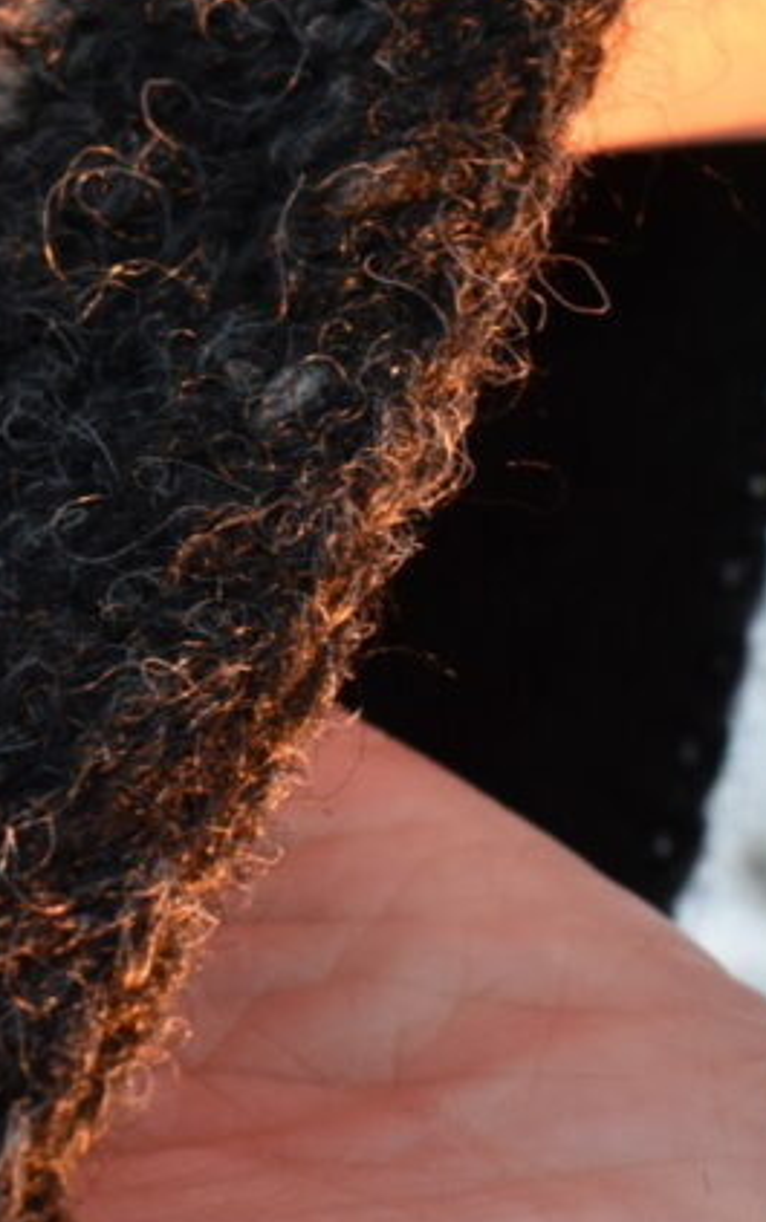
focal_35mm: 104
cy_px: 465
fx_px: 3468
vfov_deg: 20.0
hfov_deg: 12.4
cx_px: -72
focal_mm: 20
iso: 400
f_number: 8
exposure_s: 1/60
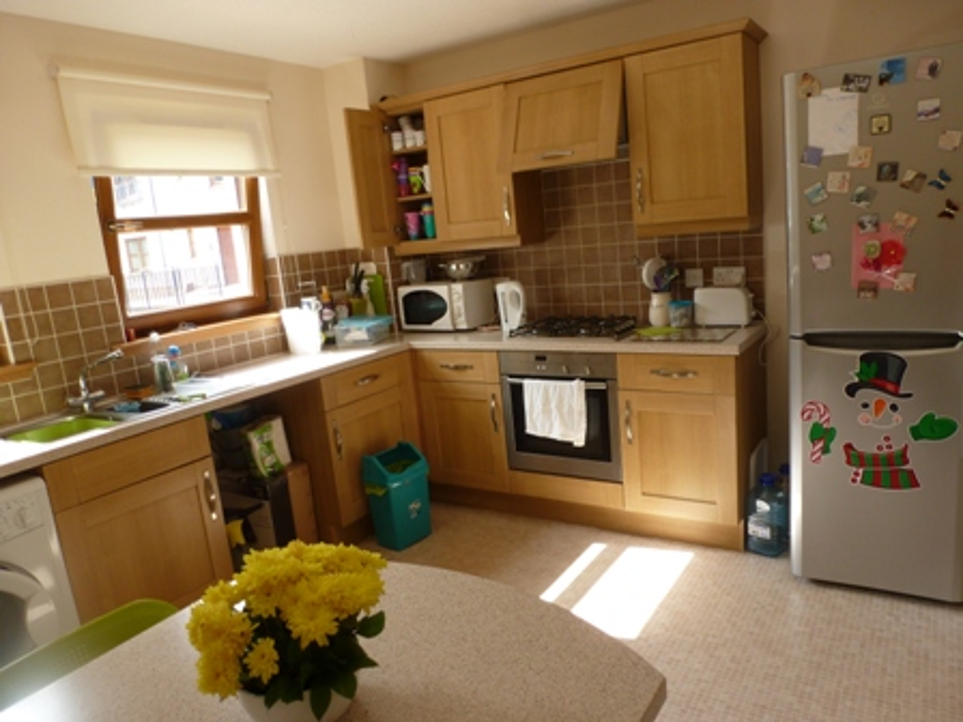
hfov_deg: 71.6
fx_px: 668
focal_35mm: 24
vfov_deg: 56.8
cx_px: 482
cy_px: 361
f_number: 3.3
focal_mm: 4.3
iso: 100
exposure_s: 1/60
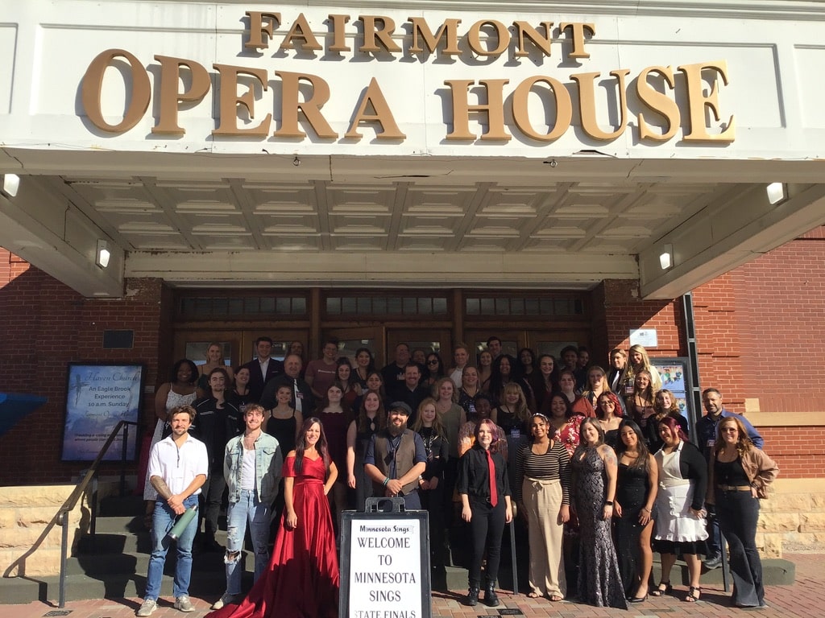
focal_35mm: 31
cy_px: 309
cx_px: 412
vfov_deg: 45.4
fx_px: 739
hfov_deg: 58.4
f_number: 2.4
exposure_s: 1/1664
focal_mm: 3.3
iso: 25
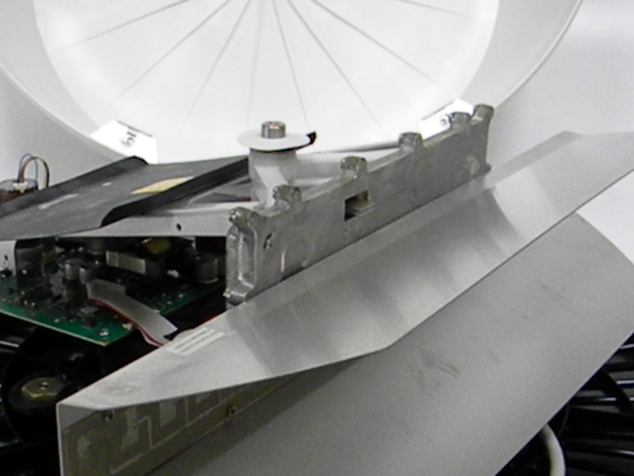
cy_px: 386
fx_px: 1117
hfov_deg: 31.6
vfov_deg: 23.6
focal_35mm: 61
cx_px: 248
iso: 720
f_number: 3.5
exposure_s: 1/576
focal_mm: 5
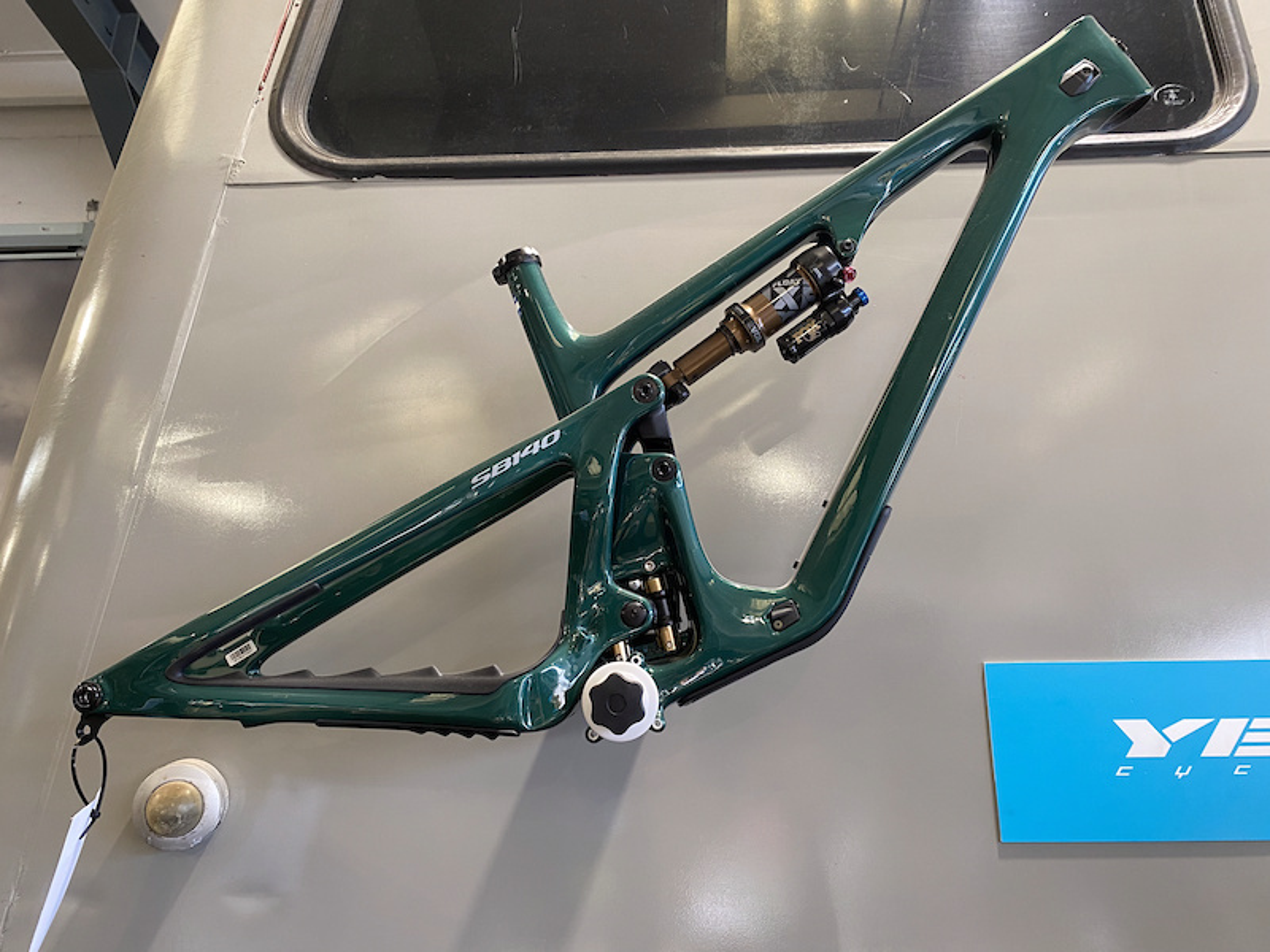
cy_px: 476
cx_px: 635
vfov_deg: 53.1
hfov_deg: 67.3
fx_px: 954
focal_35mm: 26
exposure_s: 1/50
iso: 125
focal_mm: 4.25
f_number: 1.8
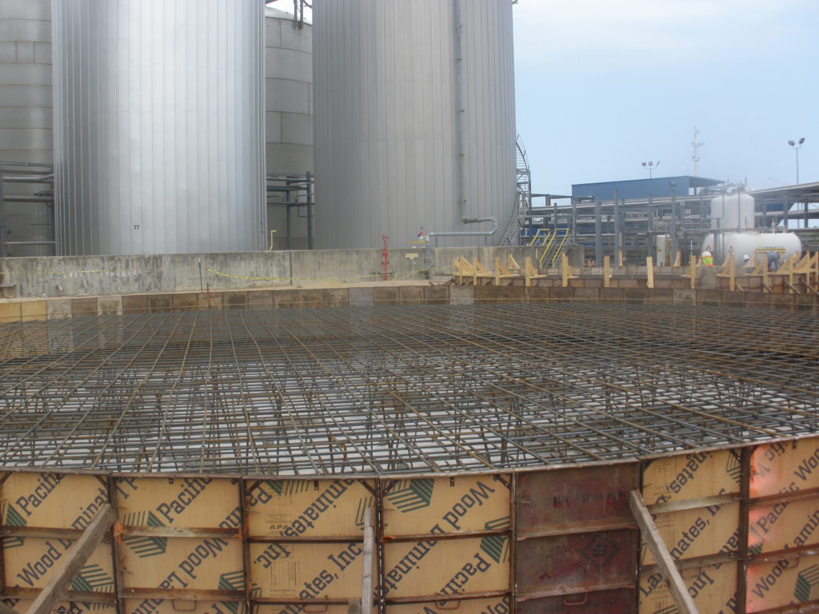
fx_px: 852
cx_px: 410
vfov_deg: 39.7
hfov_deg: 51.4
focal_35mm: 36
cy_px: 307
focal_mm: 6.3
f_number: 5.6
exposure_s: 1/200
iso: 64
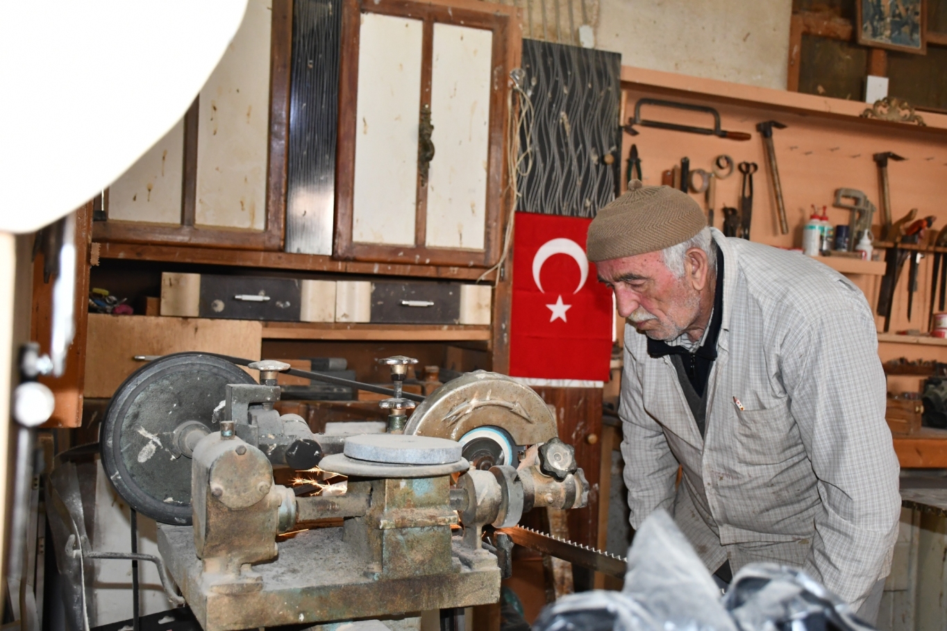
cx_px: 474
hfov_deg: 49.6
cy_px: 316
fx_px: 1026
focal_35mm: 39
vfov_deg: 34.2
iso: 1800
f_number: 3.8
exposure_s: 1/60
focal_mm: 26
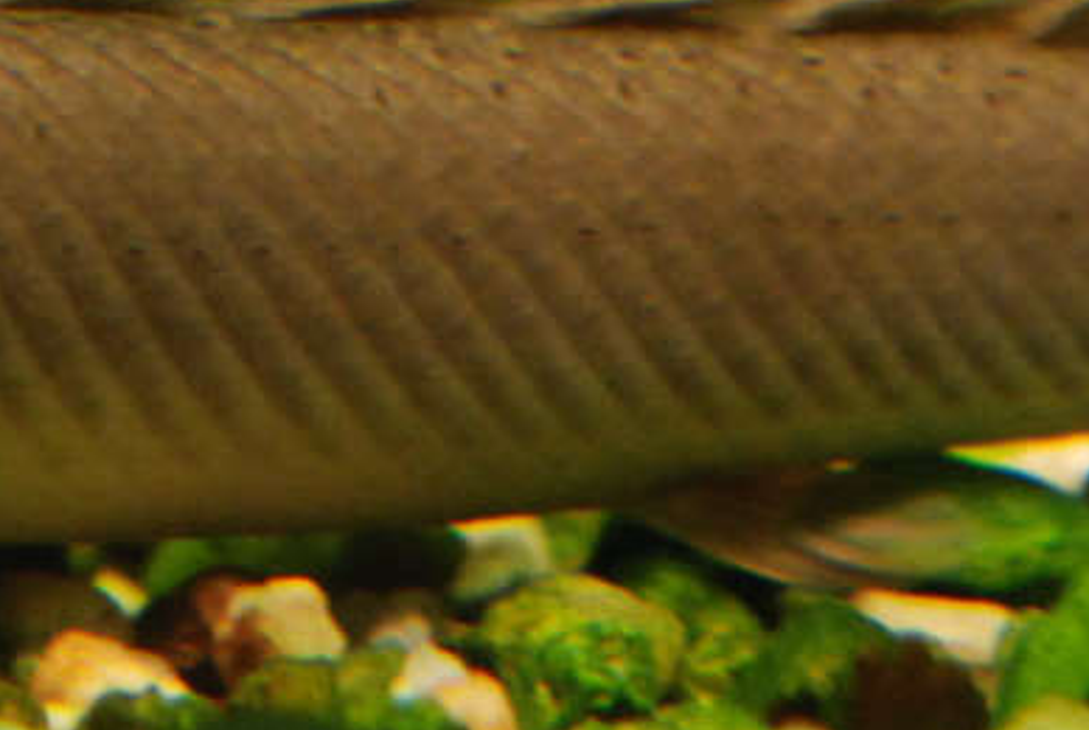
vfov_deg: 3.7
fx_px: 11240
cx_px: -95
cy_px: 1
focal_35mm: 371
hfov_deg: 5.5
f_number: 4.5
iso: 1000
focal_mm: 60
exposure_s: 1/40
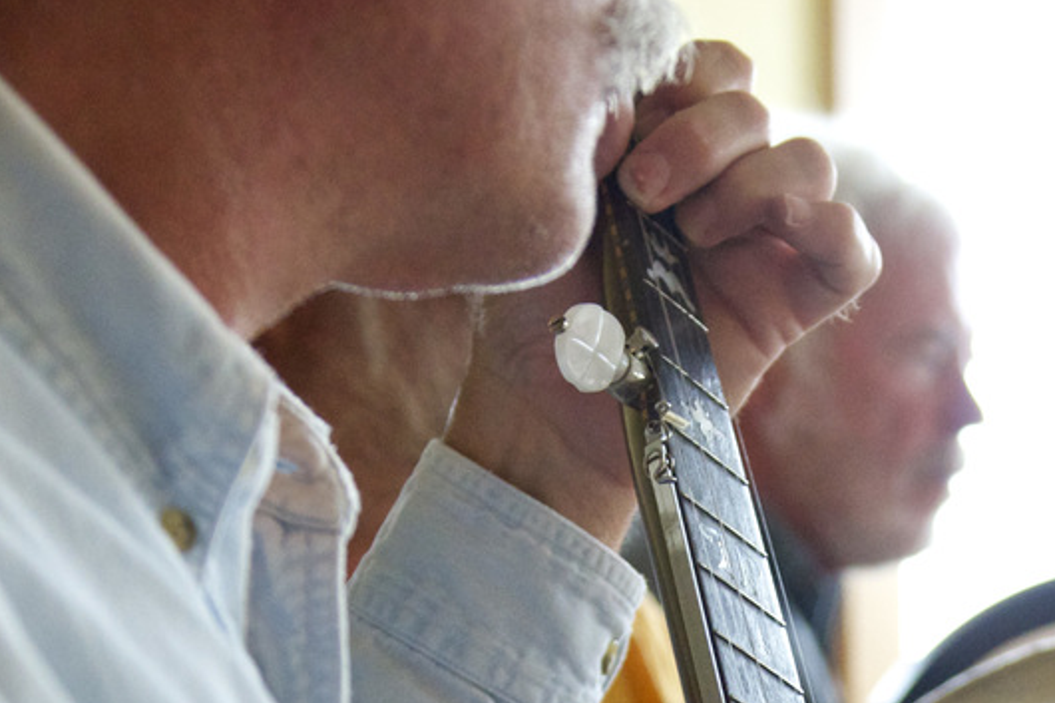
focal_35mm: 136
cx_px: 818
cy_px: 1214
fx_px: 3984
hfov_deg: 15.0
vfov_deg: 9.6
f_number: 3.2
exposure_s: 1/125
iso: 2000
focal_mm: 36
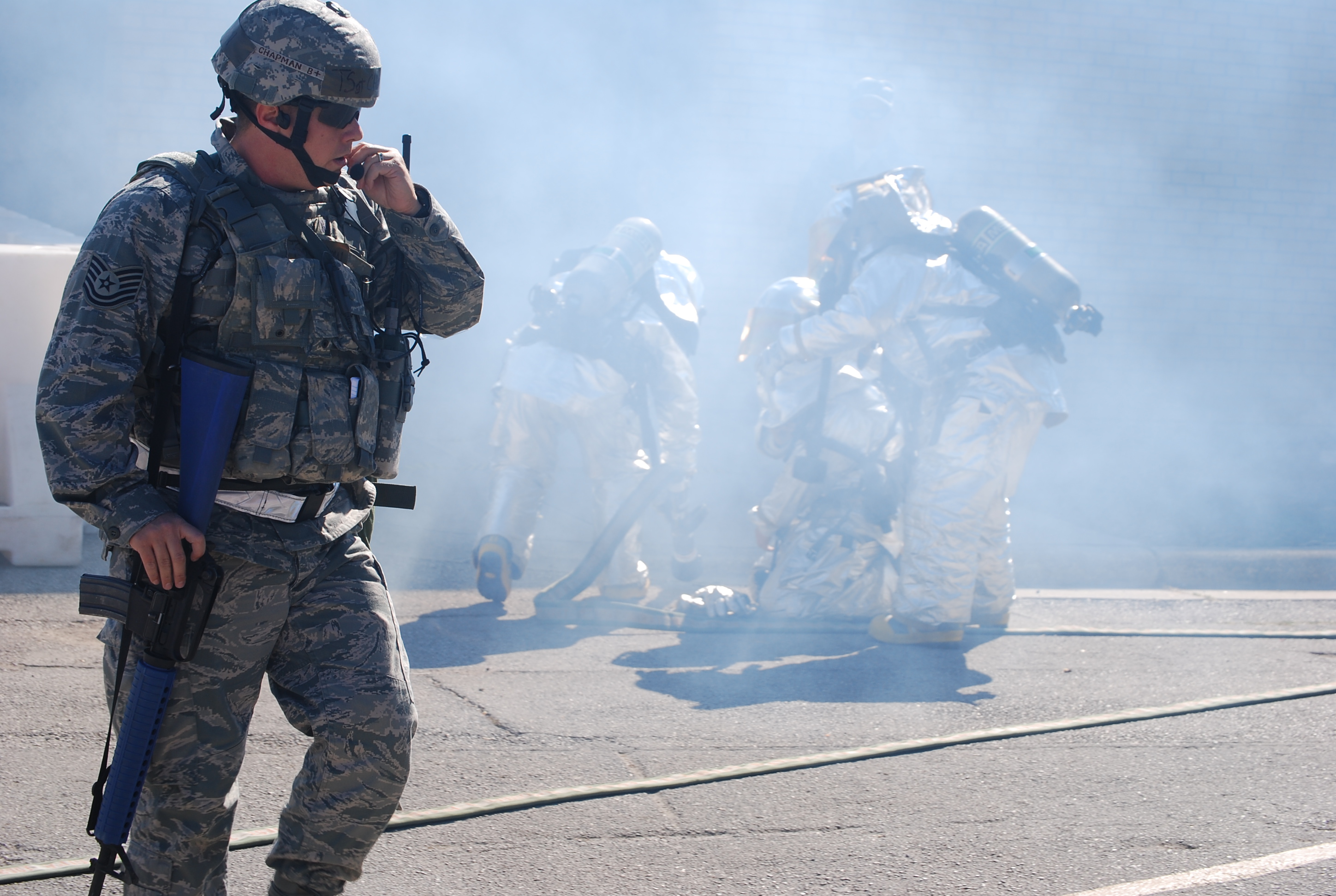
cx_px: 668
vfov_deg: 16.6
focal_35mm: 82
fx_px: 3068
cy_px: 448
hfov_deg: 24.6
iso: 100
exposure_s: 1/250
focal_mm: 55
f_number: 8
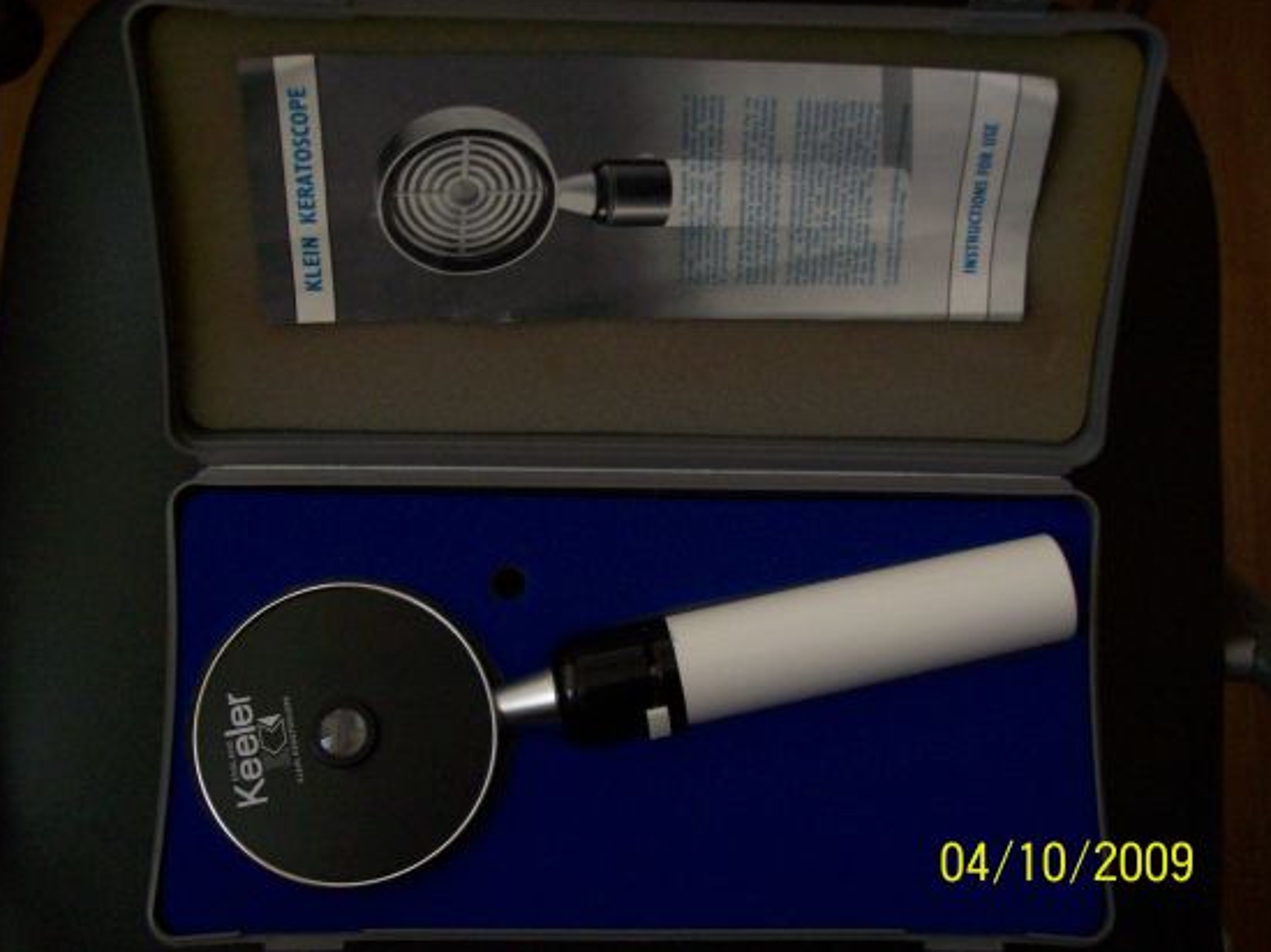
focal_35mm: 46
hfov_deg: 41.3
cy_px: 470
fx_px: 1688
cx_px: 638
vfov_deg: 31.5
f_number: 3
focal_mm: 7.6
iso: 200
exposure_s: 1/8
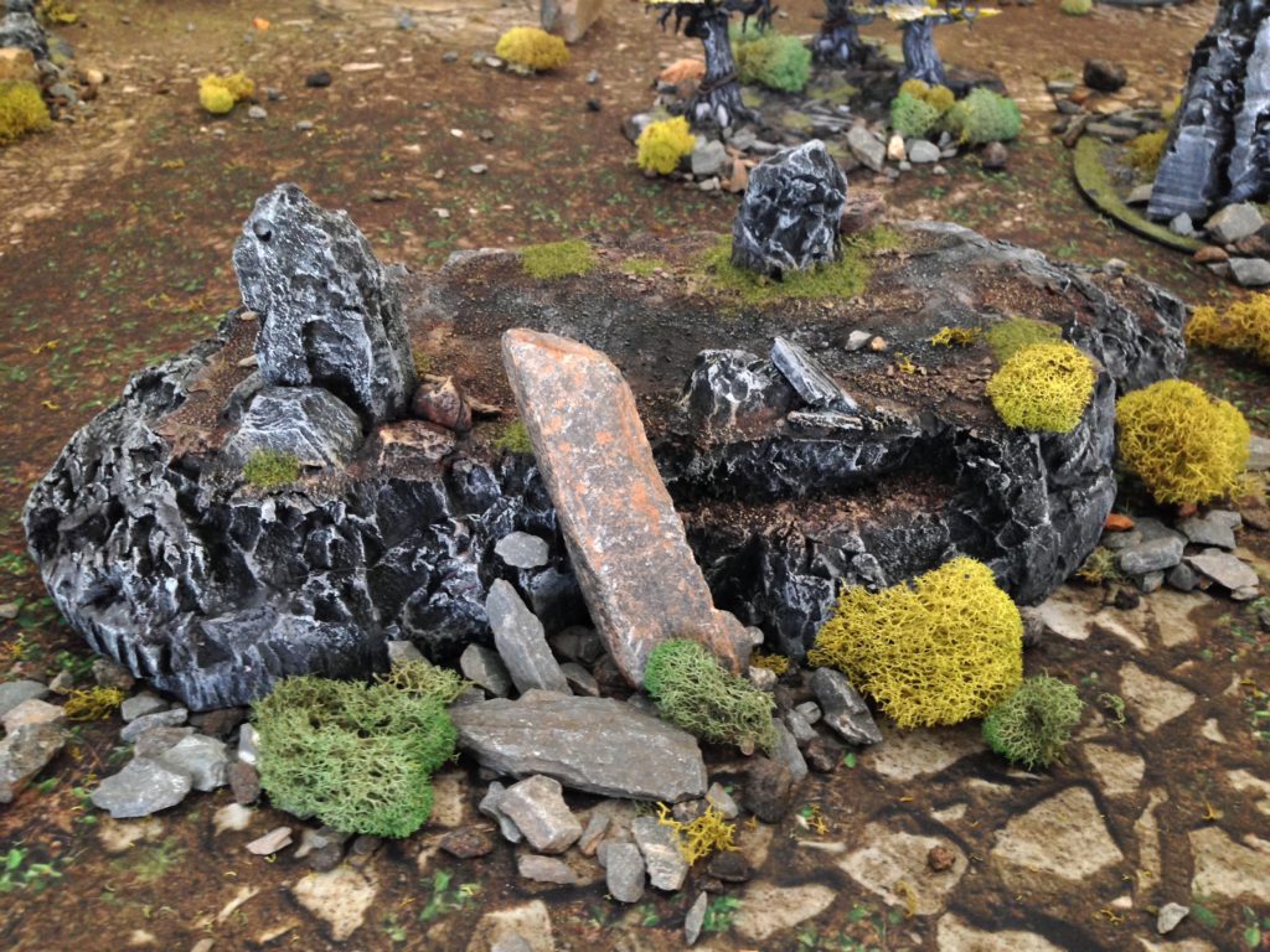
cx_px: 635
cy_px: 476
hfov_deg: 55.4
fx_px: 1211
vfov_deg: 42.9
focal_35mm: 33
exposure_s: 1/20
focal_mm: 4.12
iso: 100
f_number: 2.4
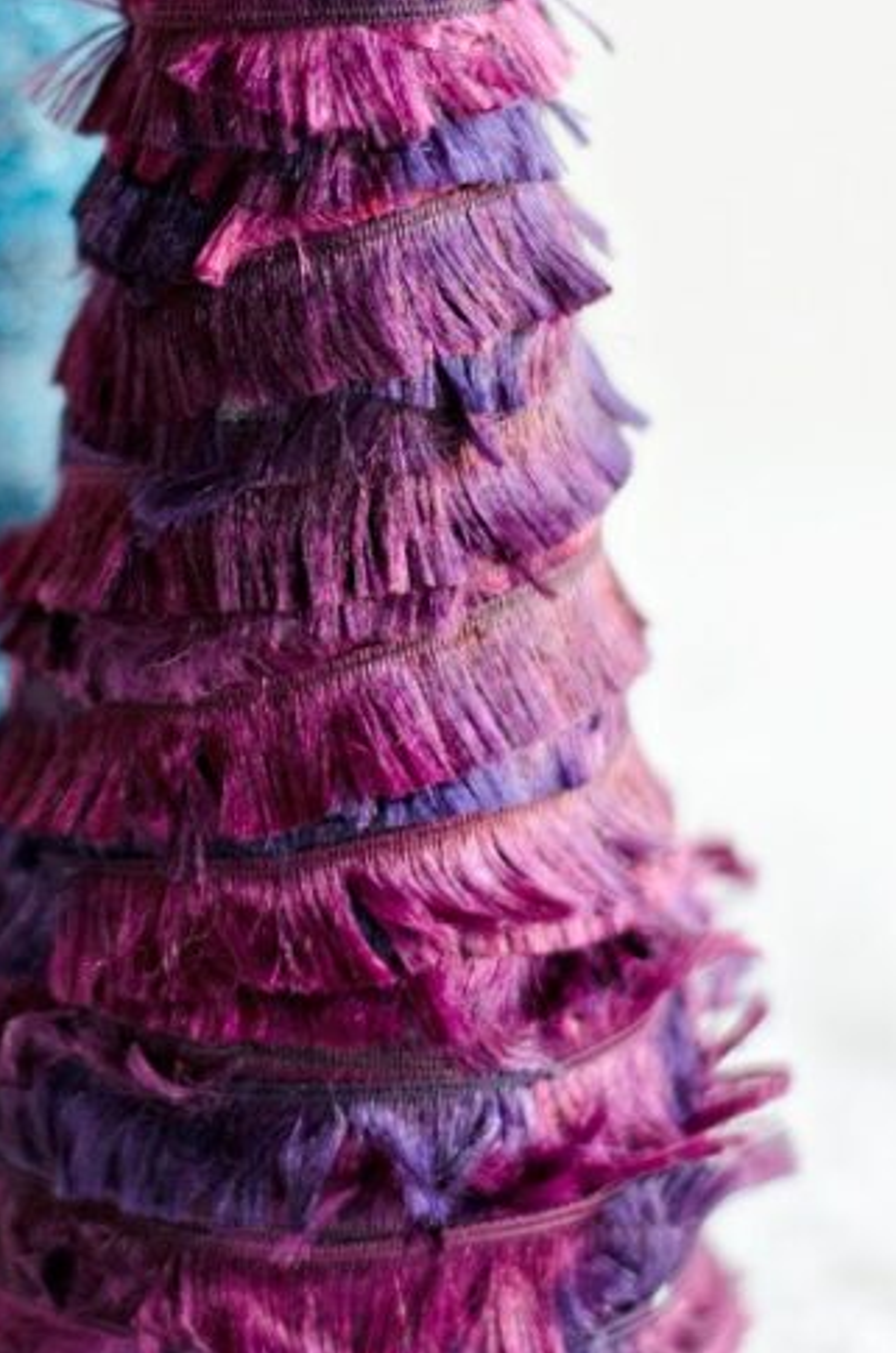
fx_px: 5253
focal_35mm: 140
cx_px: 134
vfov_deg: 14.7
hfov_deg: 9.7
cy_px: 435
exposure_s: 1/250
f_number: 2.2
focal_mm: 50
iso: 1000
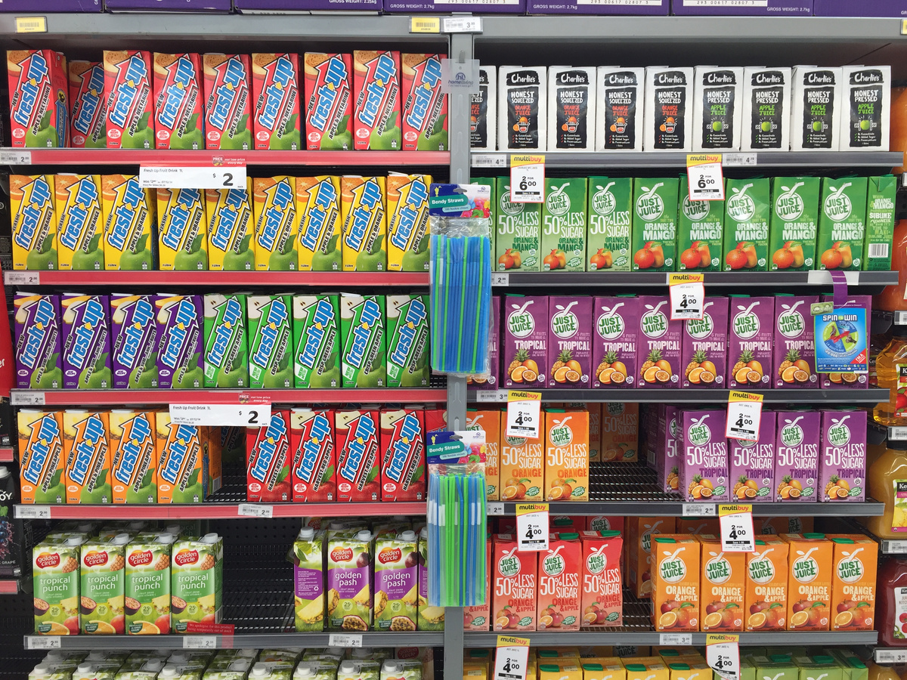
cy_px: 340
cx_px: 454
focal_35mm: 29
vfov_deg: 48.2
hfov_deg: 61.7
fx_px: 760
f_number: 2.2
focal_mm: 4.15
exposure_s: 1/50
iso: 32
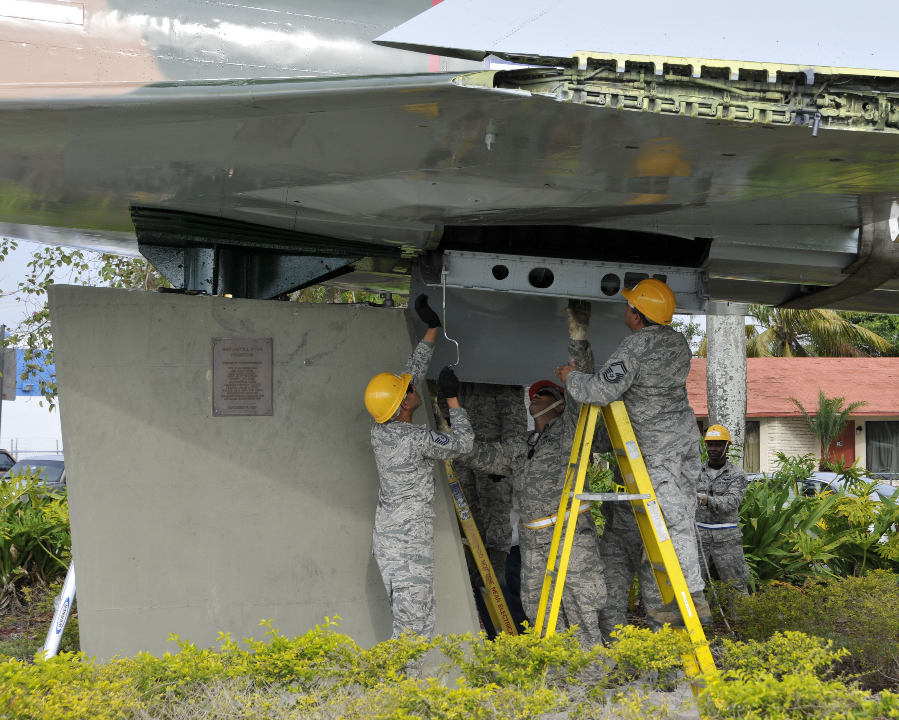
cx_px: 545
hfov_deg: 23.2
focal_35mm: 82
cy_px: 363
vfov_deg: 18.7
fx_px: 2182
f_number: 8
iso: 200
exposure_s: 1/250
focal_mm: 48
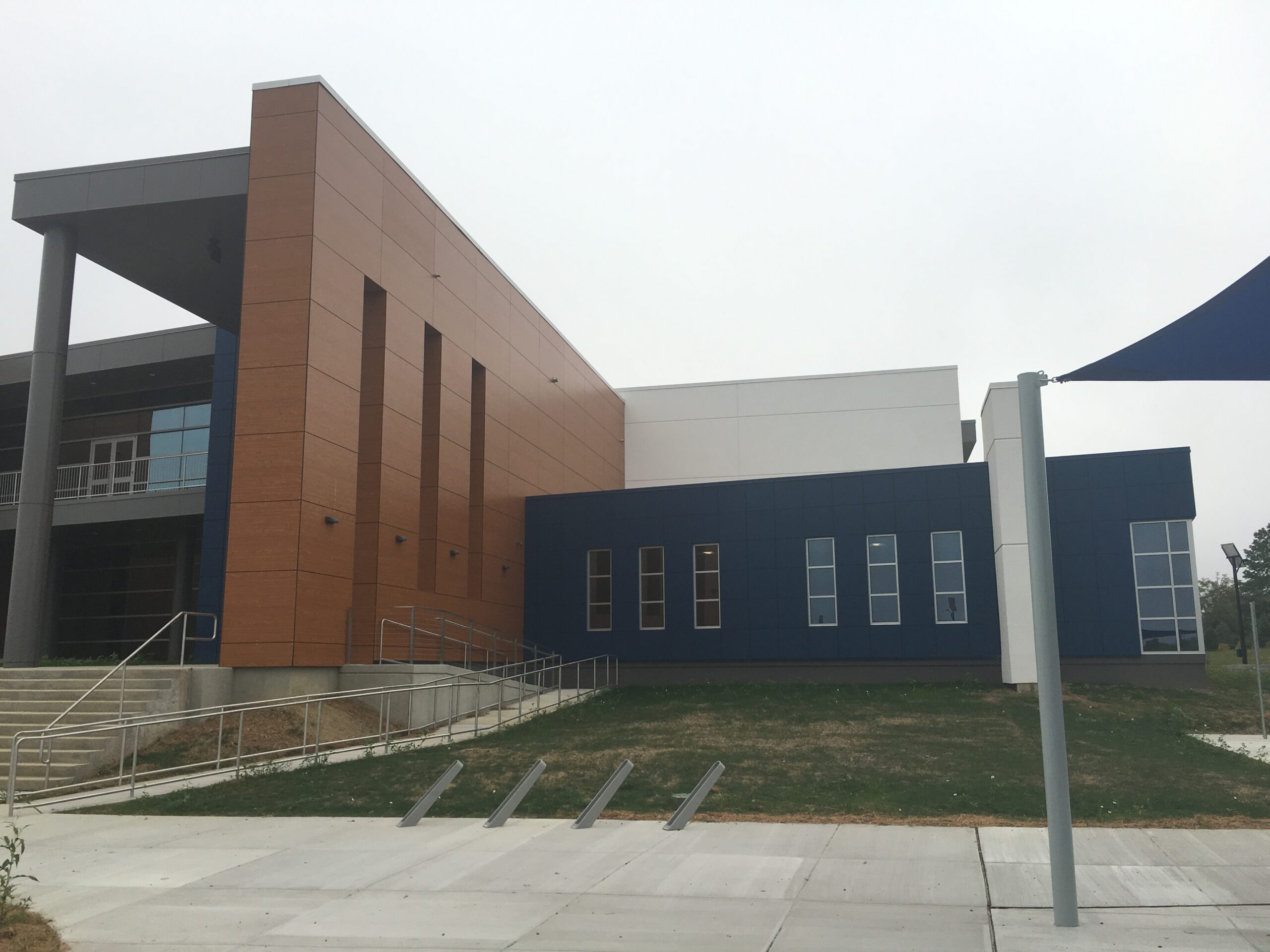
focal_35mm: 29
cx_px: 635
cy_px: 476
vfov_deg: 48.2
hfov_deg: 61.7
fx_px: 1064
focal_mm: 4.15
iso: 25
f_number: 2.2
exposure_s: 1/1350
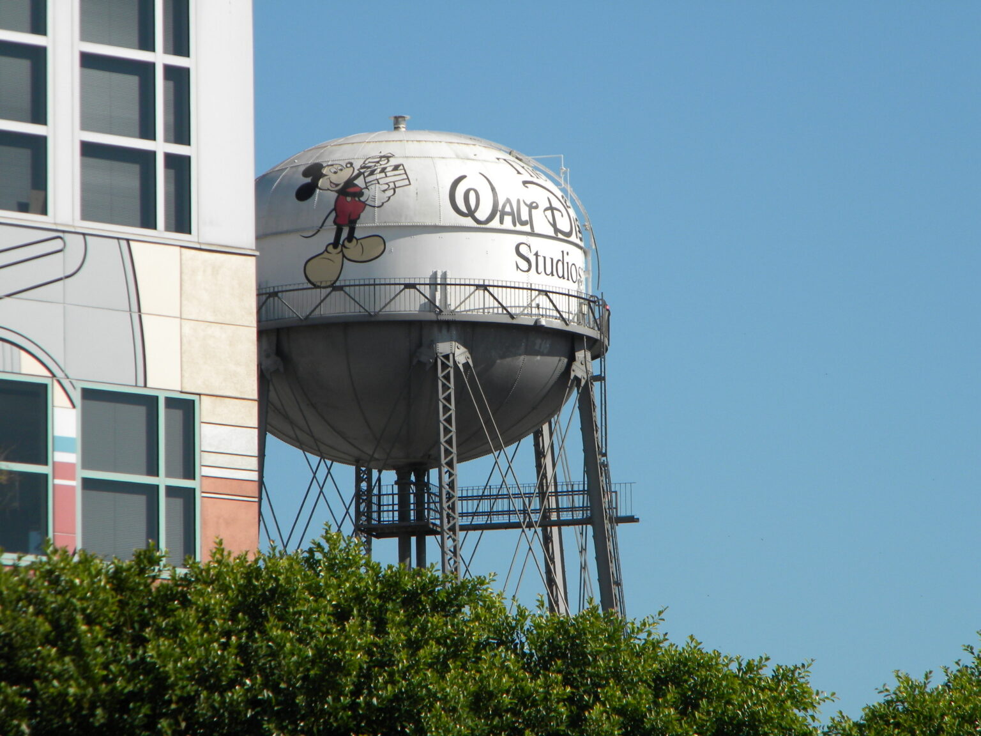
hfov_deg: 8.8
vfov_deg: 6.6
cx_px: 490
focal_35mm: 226
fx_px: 6405
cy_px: 368
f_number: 5.4
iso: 80
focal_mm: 41
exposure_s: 1/587
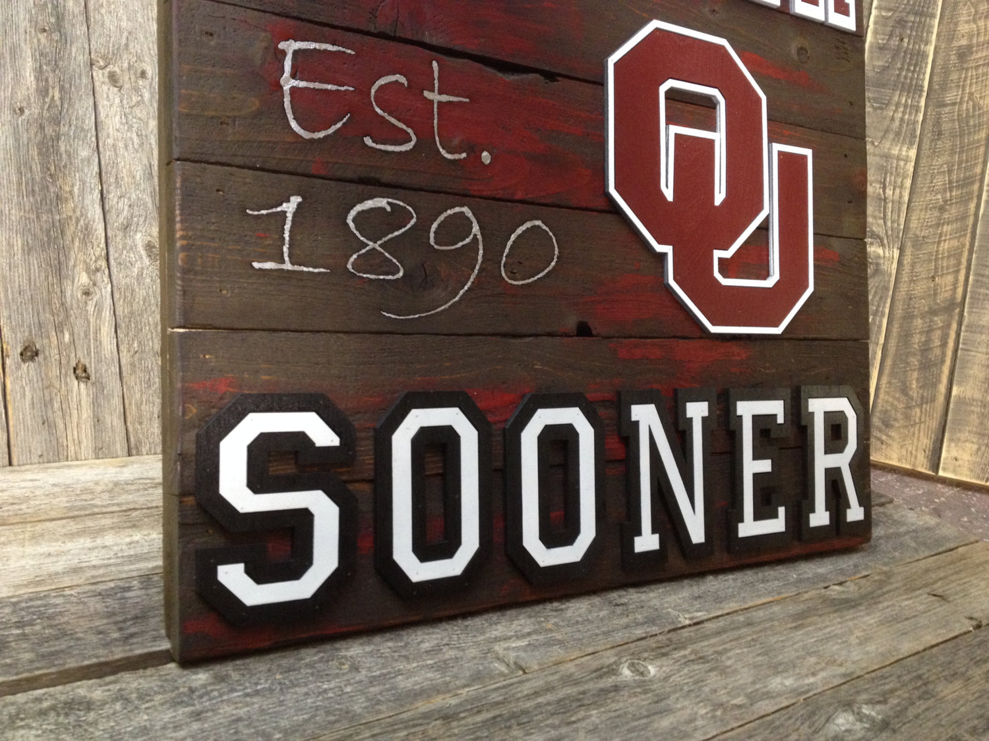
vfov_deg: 40.7
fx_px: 1000
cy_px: 370
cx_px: 494
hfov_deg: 52.6
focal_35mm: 35
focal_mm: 4.28
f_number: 2.4
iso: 320
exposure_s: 1/20
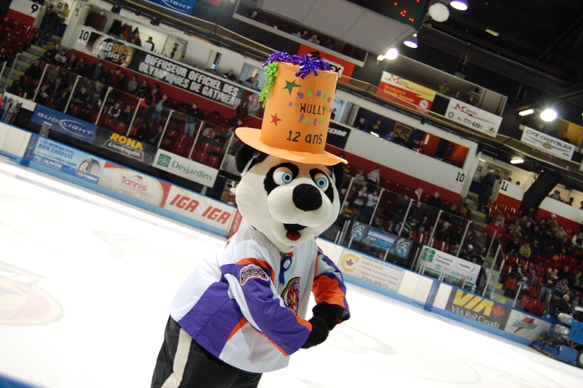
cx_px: 292
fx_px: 728
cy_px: 194
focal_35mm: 45
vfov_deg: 29.8
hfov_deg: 43.6
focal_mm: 30
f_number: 4.2
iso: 640
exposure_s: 1/30
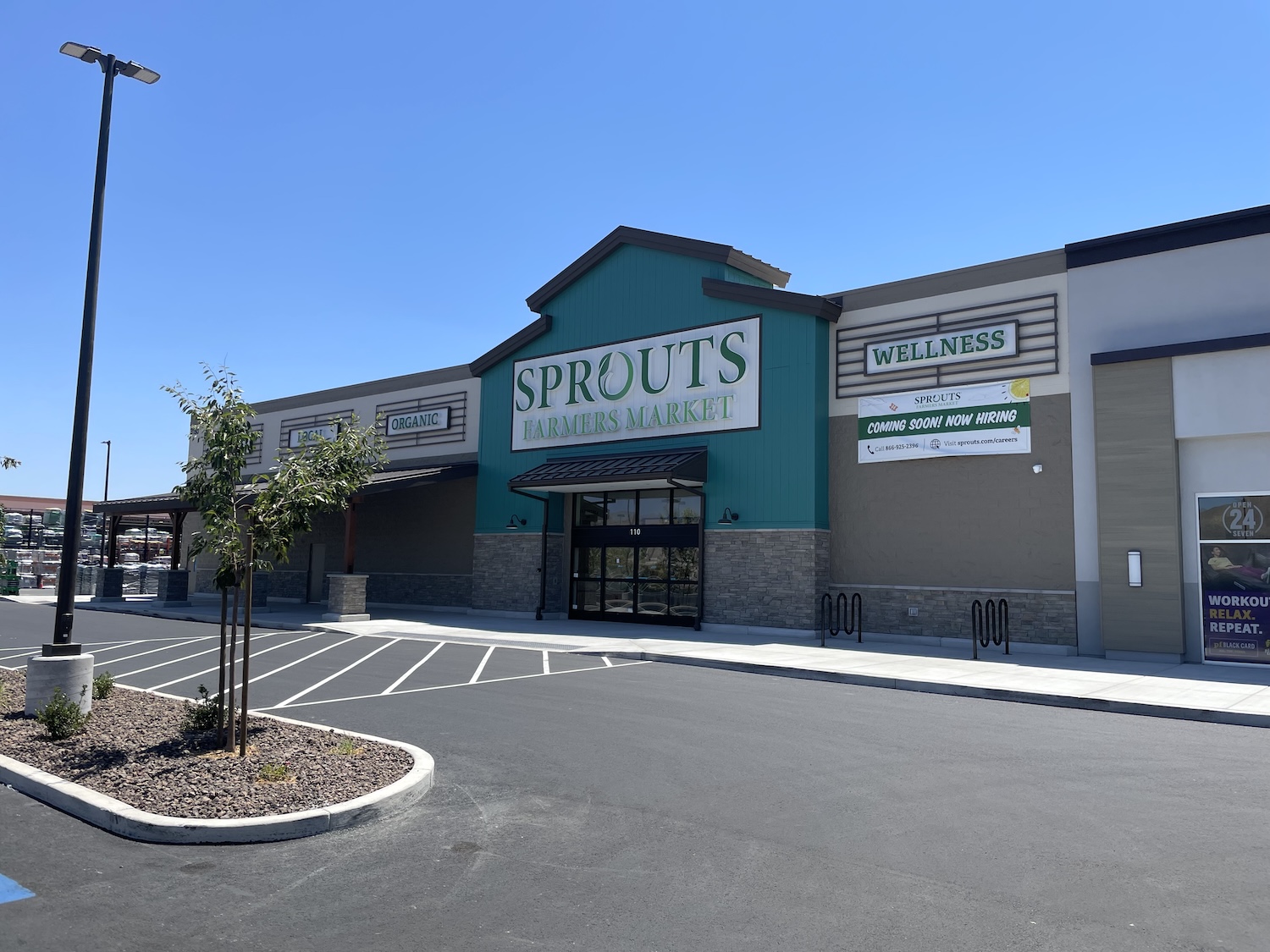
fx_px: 954
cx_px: 635
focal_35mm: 26
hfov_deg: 67.3
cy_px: 476
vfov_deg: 53.1
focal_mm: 4.2
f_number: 1.6
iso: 32
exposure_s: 1/2959
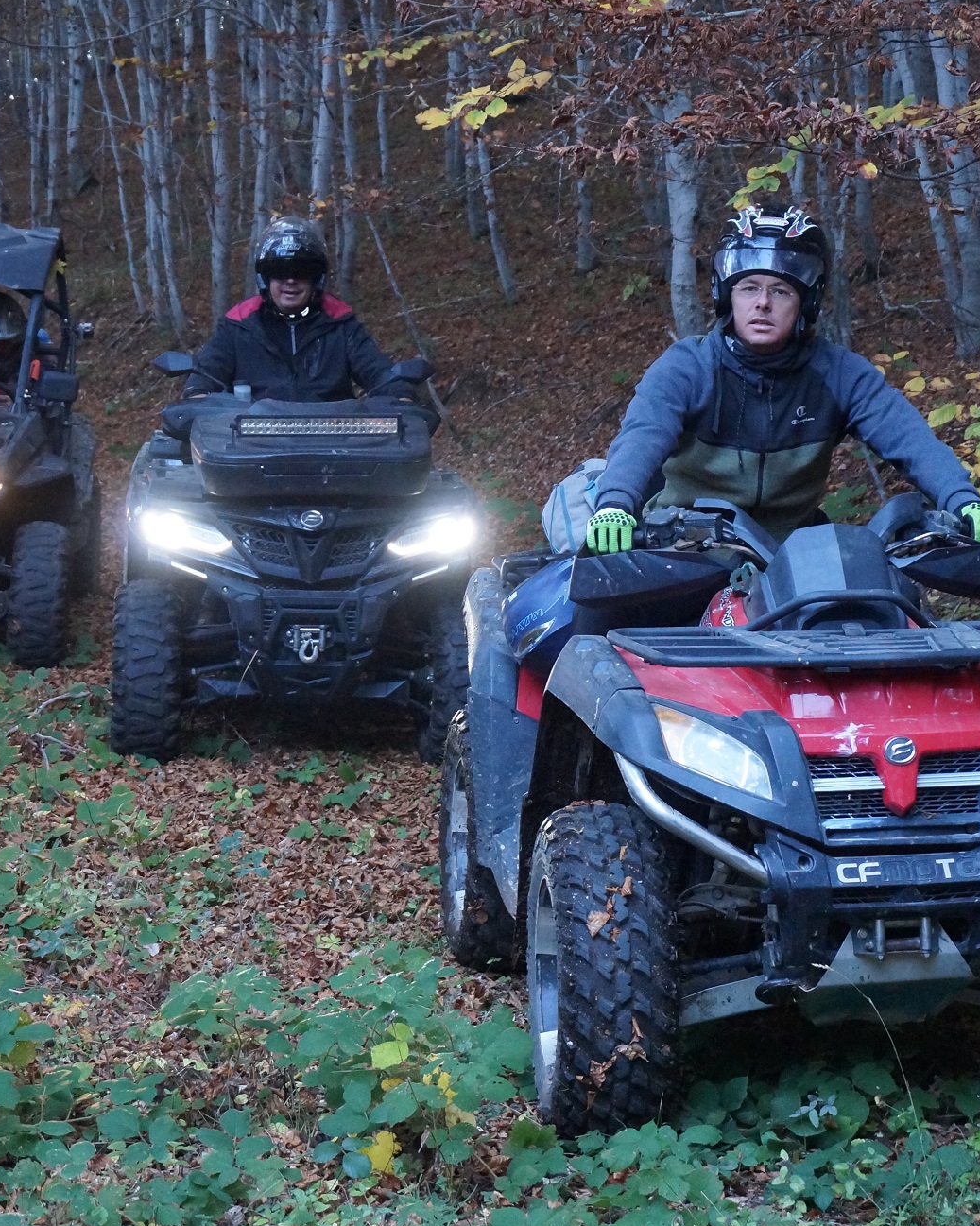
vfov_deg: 23.6
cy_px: 613
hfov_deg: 18.9
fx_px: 2938
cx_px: 404
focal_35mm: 81
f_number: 5.6
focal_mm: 38
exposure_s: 1/160
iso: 3200
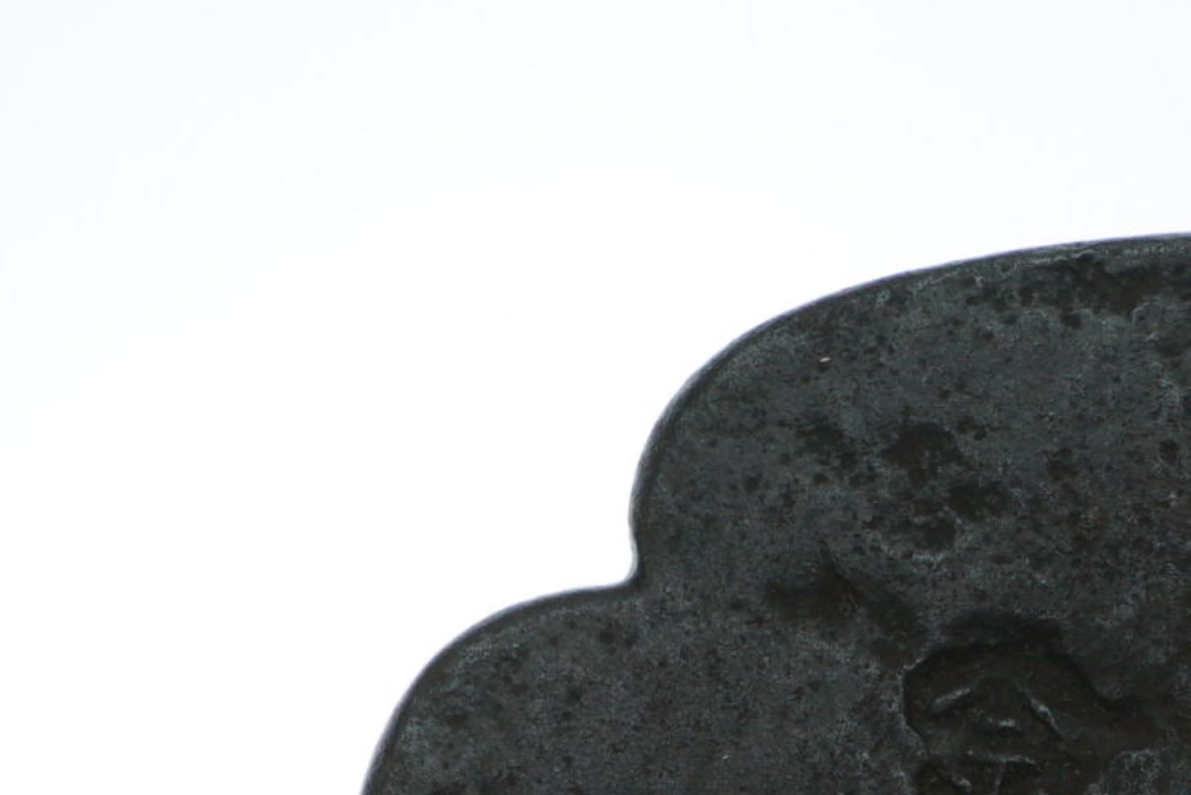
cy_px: 1212
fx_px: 7911
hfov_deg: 8.5
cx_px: 1277
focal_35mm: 239
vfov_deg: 5.7
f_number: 8
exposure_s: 1/60
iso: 250
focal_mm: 70
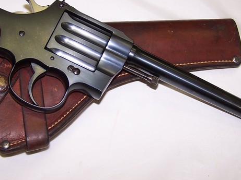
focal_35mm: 66
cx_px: 91
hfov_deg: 29.3
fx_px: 459
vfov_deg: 22.2
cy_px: 66
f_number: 2.8
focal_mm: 6.3
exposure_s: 1/60
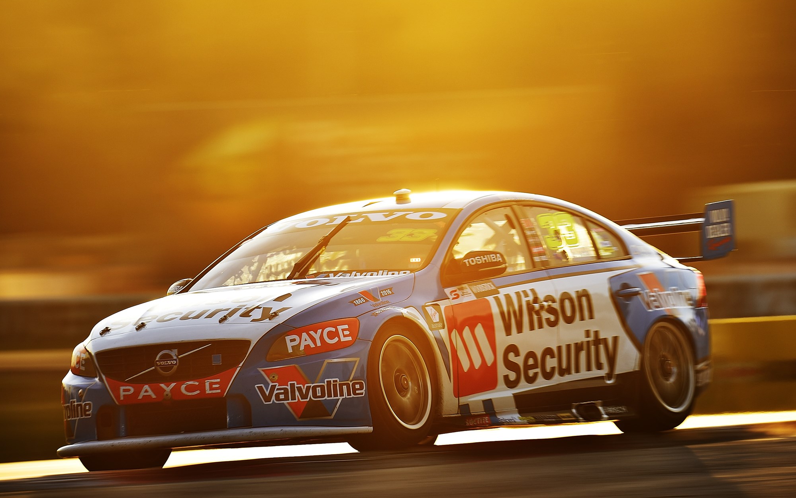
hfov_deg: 4.1
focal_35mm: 510
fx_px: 11064
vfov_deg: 2.6
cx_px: 398
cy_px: 249
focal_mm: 500
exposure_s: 1/80
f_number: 7.1
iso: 64
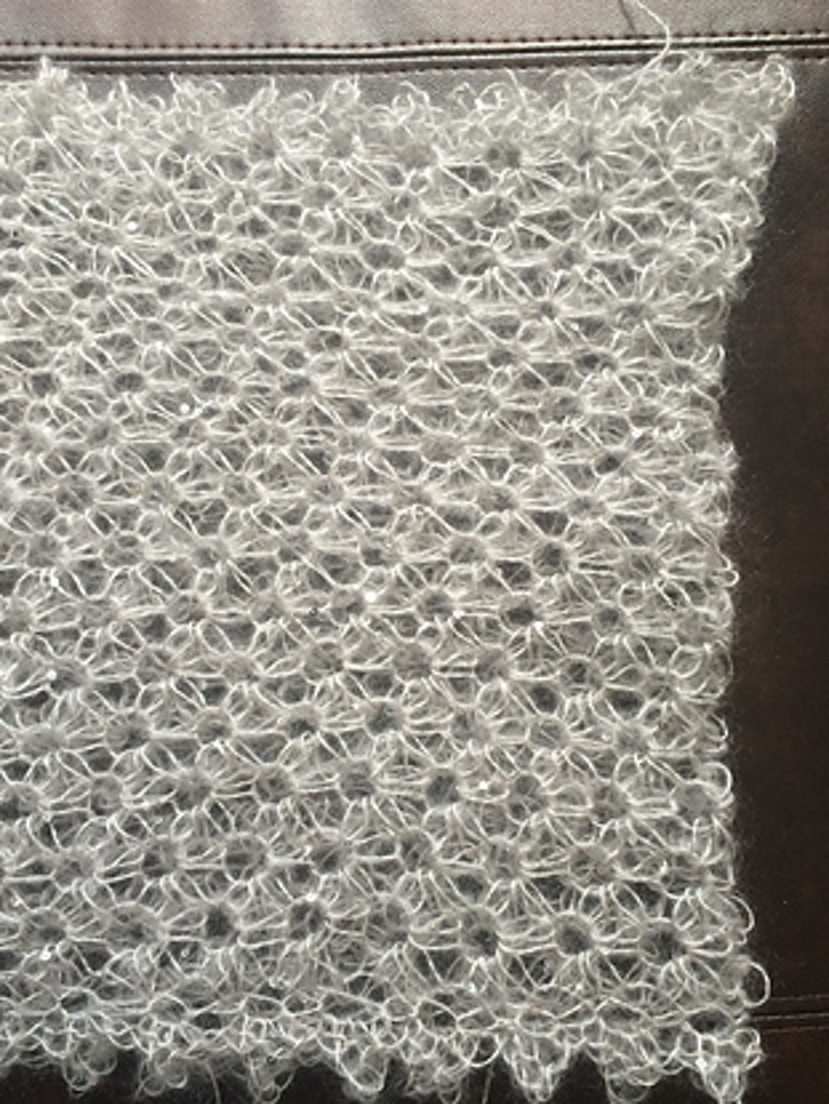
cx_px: 345
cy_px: 600
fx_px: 1116
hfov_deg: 40.6
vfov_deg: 52.5
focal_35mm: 35
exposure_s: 1/30
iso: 80
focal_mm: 4.15
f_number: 2.2
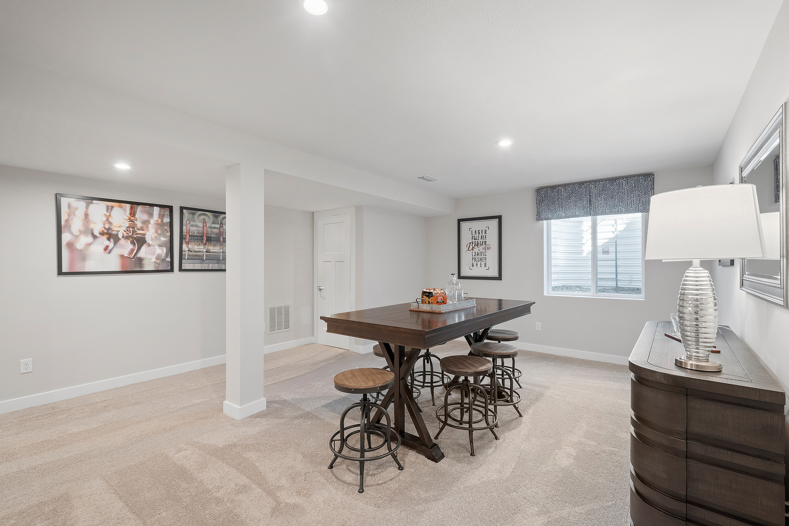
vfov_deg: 77.3
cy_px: 263
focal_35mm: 15
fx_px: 329
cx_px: 394
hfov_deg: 100.4
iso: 400
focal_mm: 10
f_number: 8
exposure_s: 1/1.25
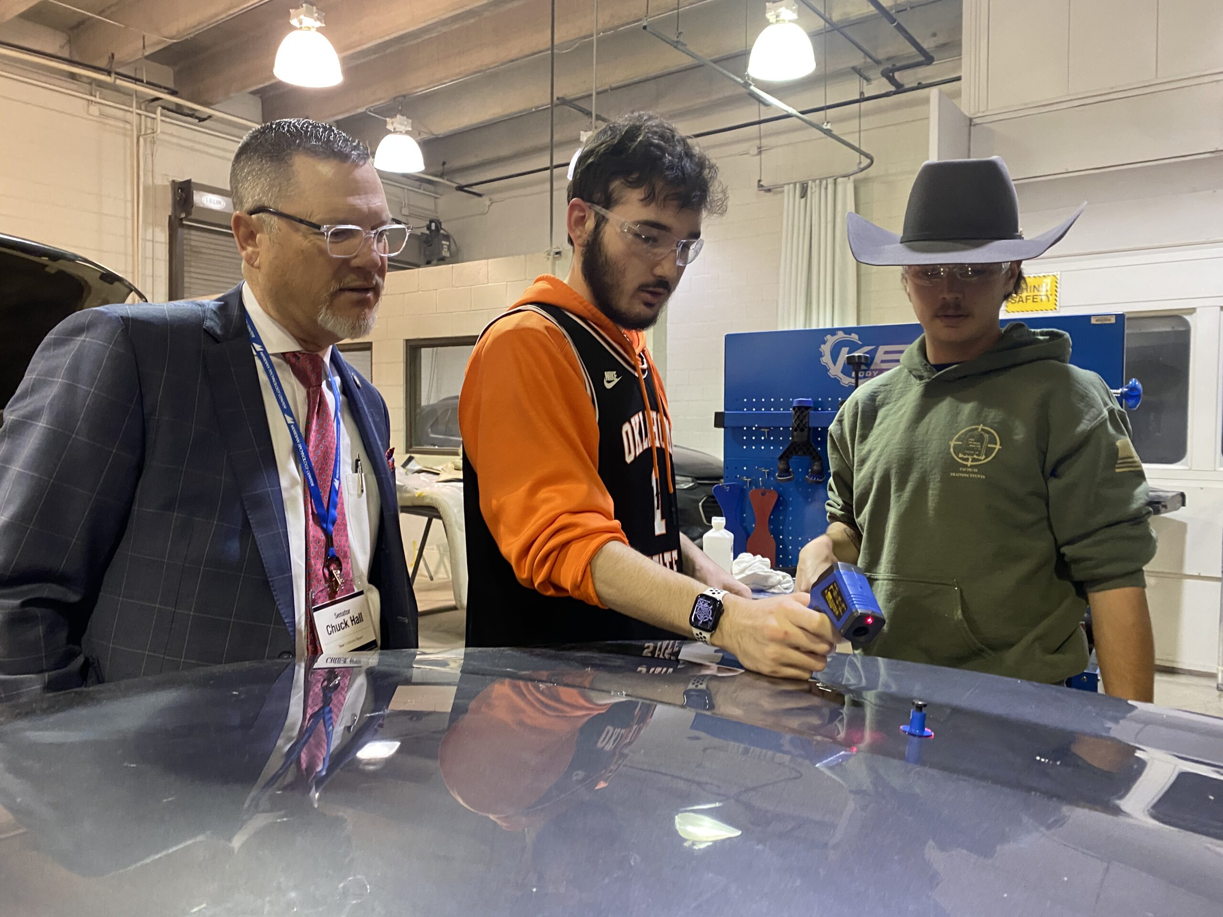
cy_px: 458
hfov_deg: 67.3
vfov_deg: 53.1
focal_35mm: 26
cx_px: 612
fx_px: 919
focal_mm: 4.25
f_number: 1.8
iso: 250
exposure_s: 1/60
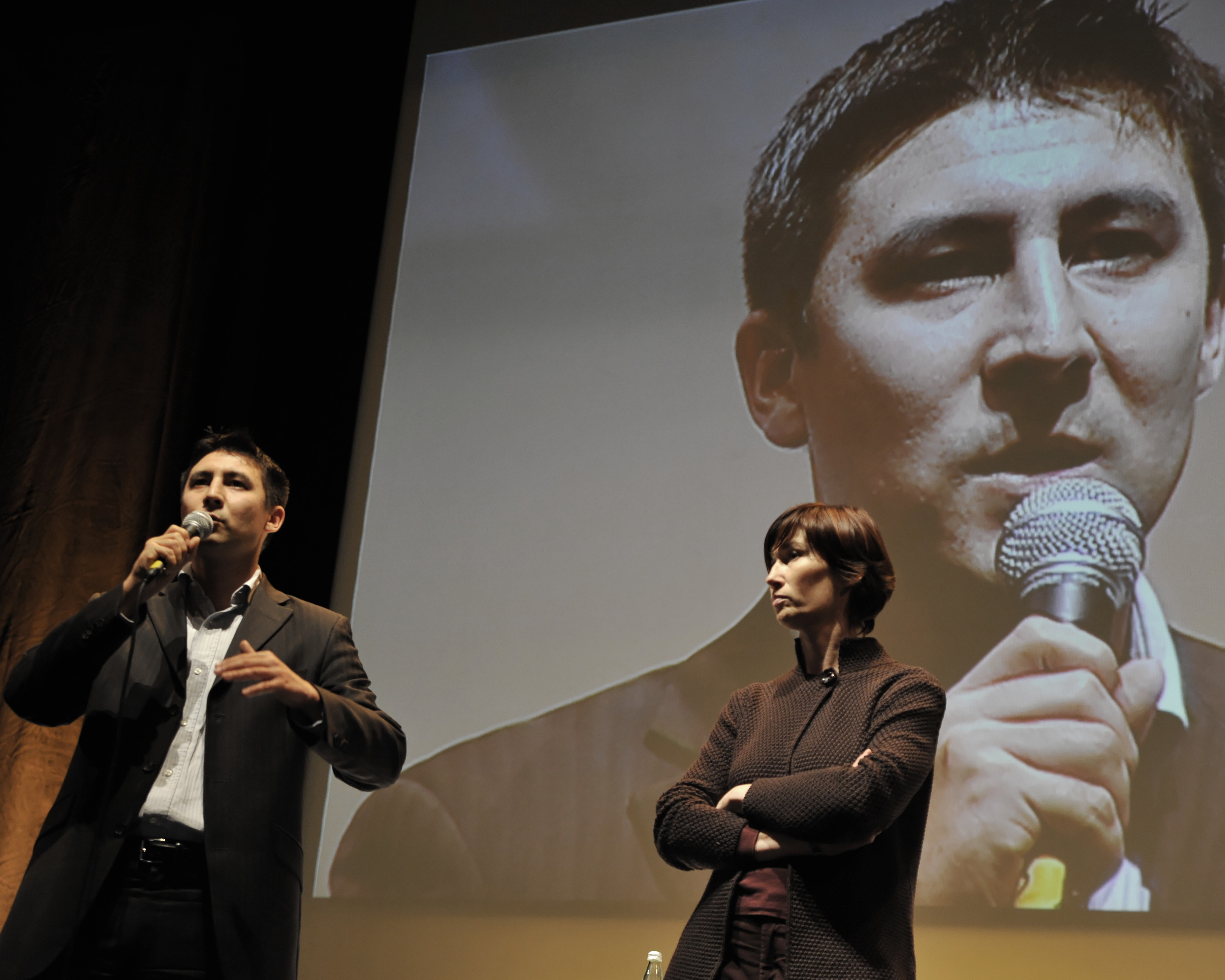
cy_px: 489
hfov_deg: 27.9
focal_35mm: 68
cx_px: 665
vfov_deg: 22.5
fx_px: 2465
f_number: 4
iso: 1600
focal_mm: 60
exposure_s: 1/125
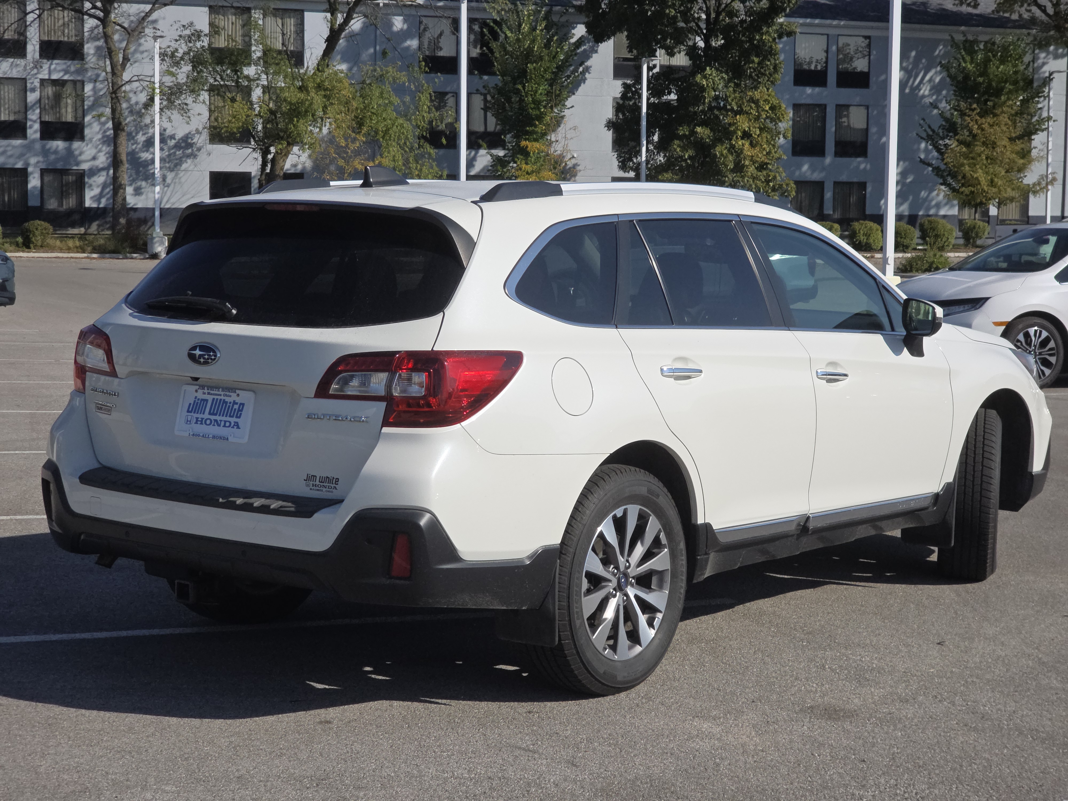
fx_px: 2129
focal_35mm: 69
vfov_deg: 21.3
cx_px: 534
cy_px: 400
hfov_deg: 28.2
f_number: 2.4
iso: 50
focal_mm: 7.9
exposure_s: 1/3493
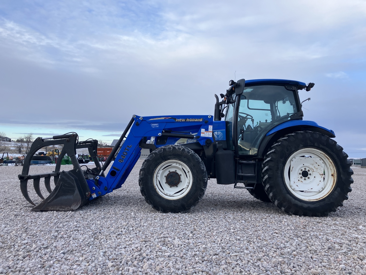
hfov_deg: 63.4
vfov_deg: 49.8
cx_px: 183
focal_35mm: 28
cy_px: 138
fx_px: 296
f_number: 1.8
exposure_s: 1/463
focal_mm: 3.99
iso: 32
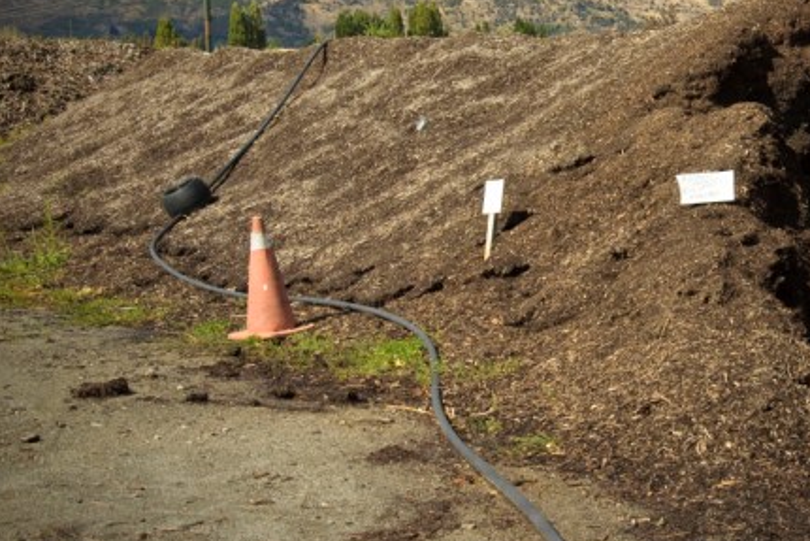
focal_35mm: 89
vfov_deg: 15.3
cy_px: 189
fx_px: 2003
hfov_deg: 22.5
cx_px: 659
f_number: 8
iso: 400
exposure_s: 1/1000
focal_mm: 34
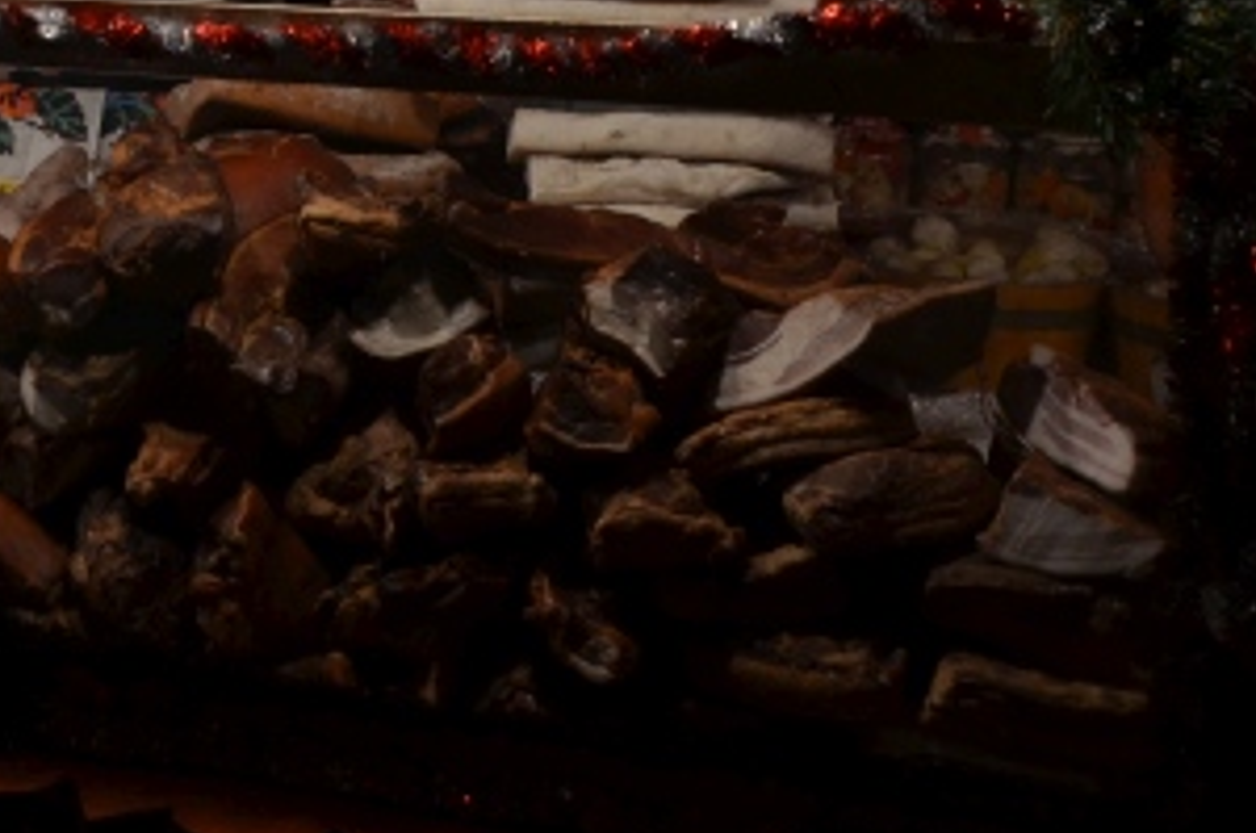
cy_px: -84
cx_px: -113
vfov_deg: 20.5
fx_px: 2194
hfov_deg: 29.0
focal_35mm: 63
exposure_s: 1/125
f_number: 5.6
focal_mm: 18
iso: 360
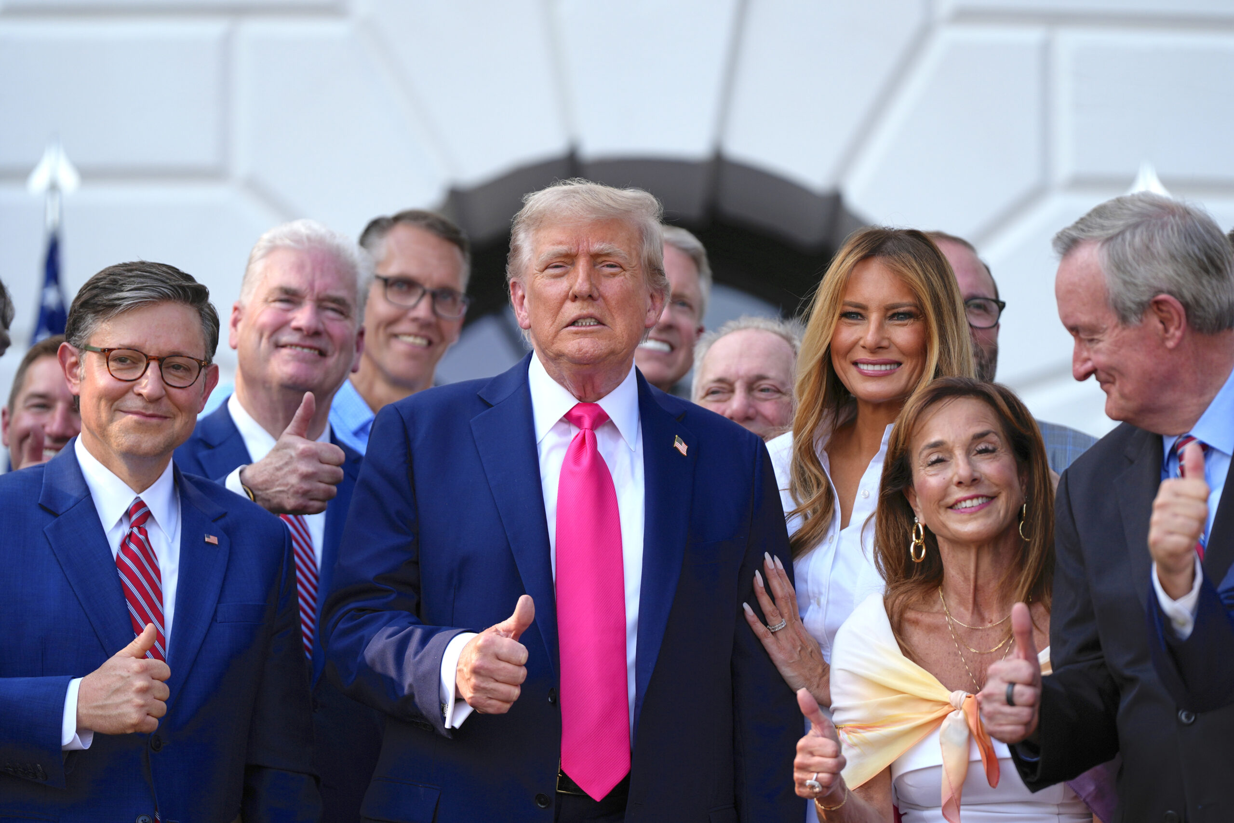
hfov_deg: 10.3
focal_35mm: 200
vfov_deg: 6.9
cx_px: 617
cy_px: 412
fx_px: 6855
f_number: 2.8
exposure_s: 1/1250
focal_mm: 200
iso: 125
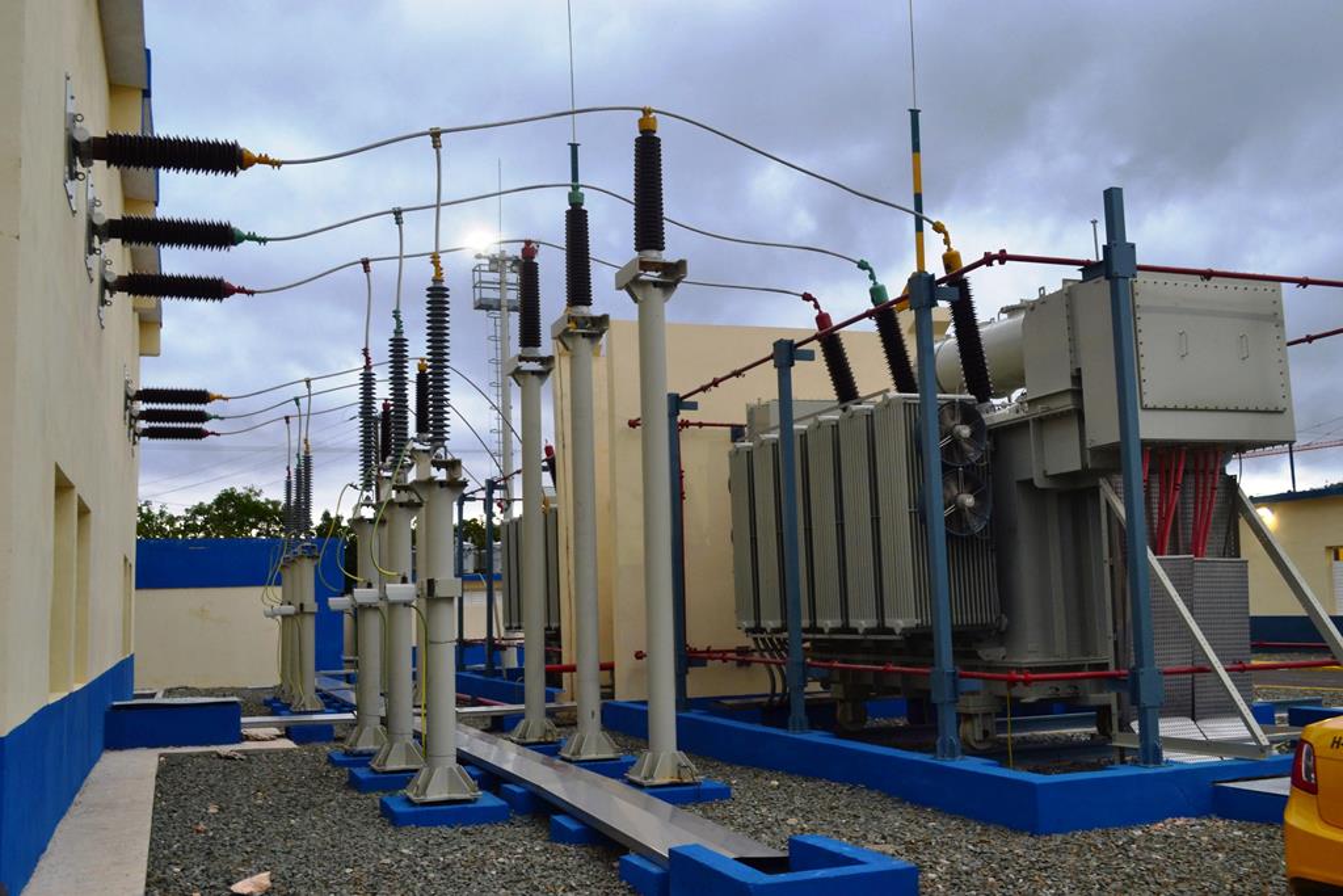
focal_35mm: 36
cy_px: 448
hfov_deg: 53.1
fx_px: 1343
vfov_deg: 36.9
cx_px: 672
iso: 400
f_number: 7.1
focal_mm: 24
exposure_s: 1/25
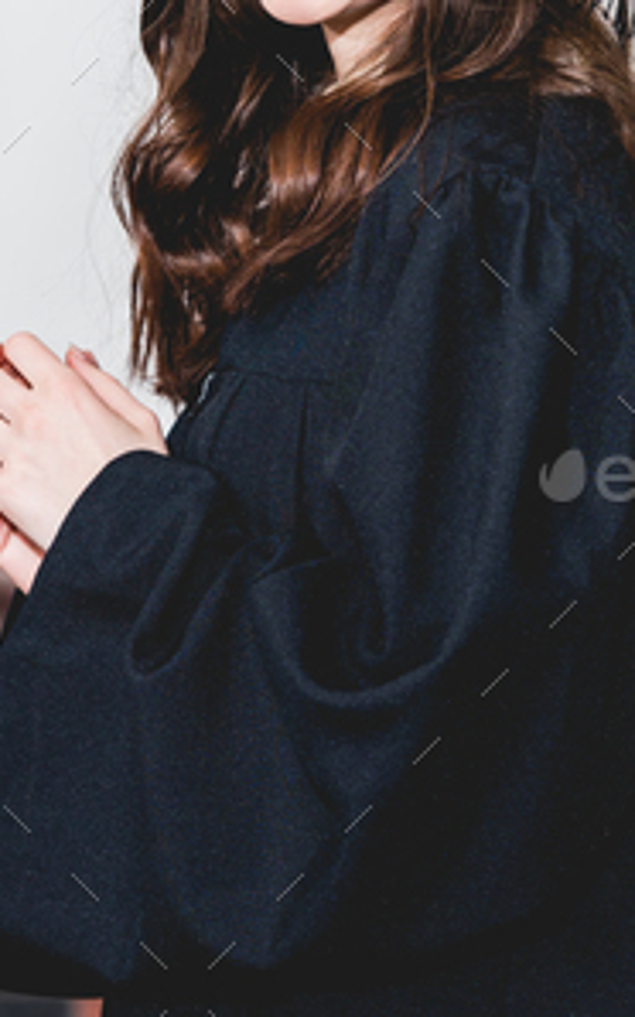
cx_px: 171
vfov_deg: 5.3
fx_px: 10892
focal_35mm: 393
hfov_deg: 3.3
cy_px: 450
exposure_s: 1/160
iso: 100
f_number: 4
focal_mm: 130
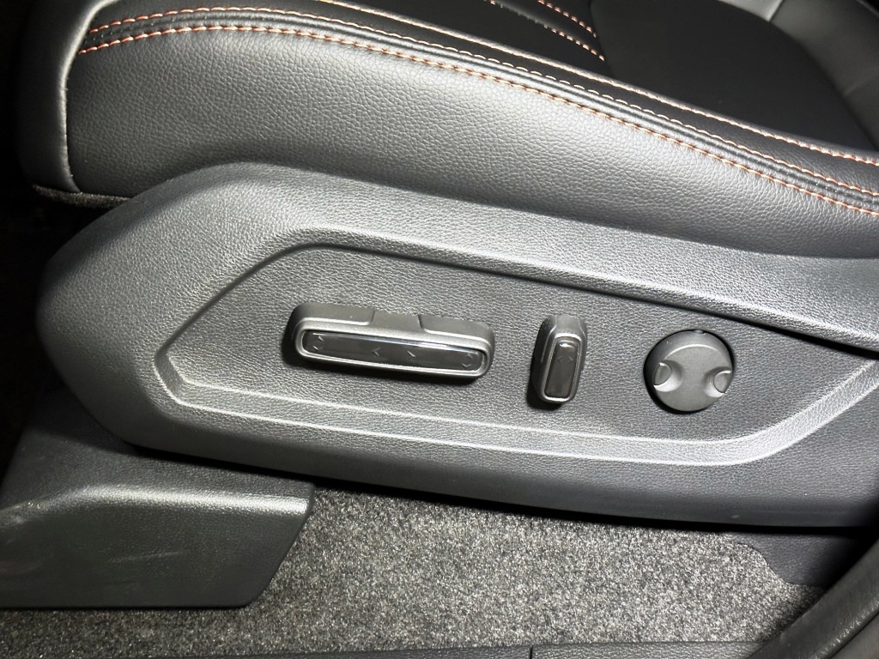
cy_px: 330
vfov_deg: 30.3
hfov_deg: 39.7
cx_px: 440
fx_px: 1219
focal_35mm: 48
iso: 400
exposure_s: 1/40
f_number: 1.78
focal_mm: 6.86
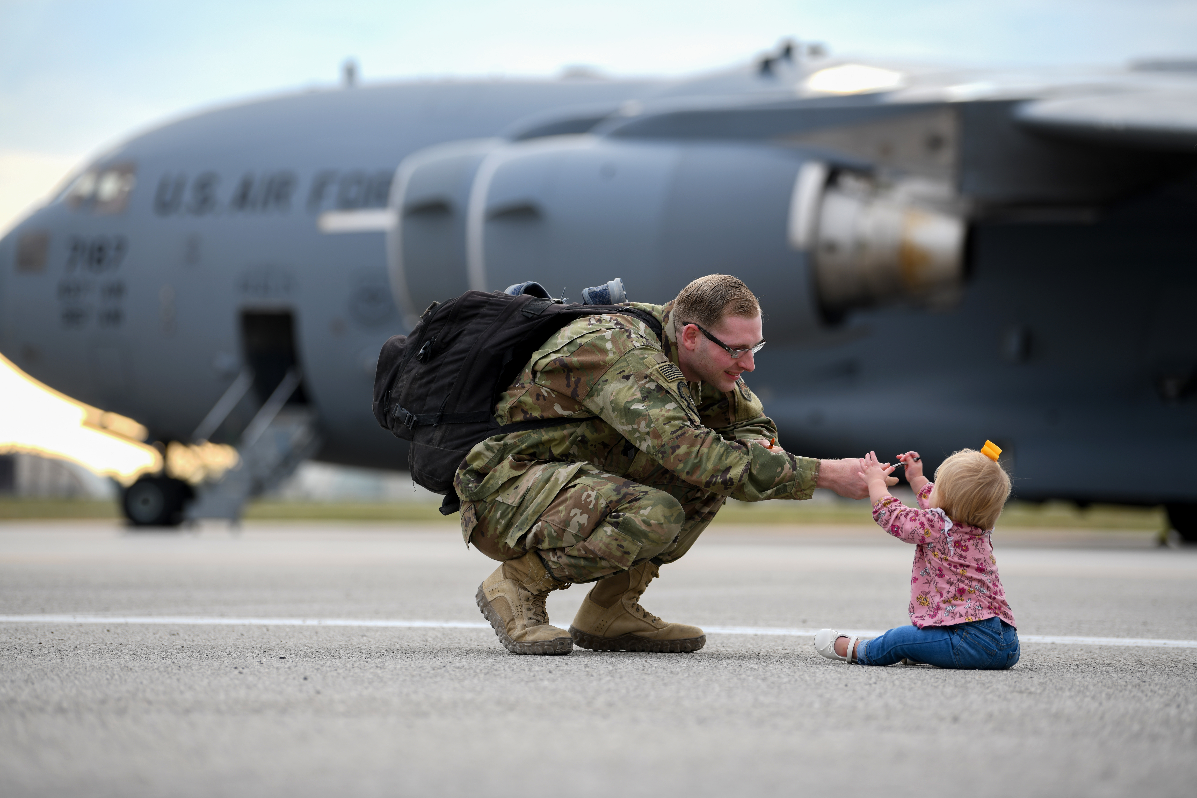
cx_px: 598
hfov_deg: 14.7
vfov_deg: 9.8
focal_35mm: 140
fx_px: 4655
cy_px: 399
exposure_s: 1/125
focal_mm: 140
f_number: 2.8
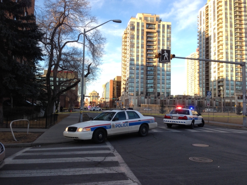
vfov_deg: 42.9
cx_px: 124
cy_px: 92
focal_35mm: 33
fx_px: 235
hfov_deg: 55.4
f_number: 2.4
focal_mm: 4.12
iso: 50
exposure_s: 1/172
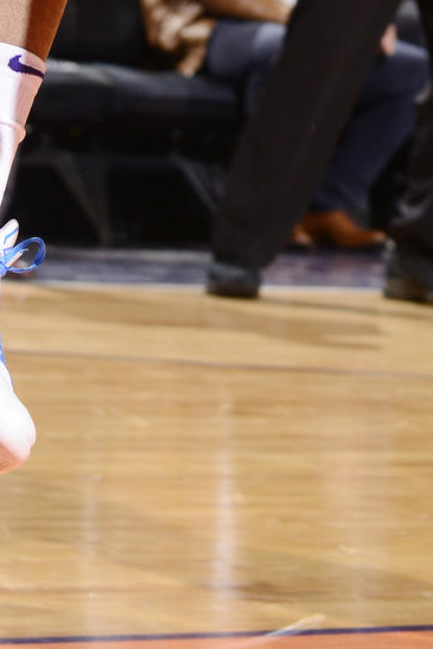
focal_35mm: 339
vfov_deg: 5.8
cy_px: -922
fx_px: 6112
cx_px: 189
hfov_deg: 4.1
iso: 250
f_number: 5.6
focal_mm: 70
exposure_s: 1/250
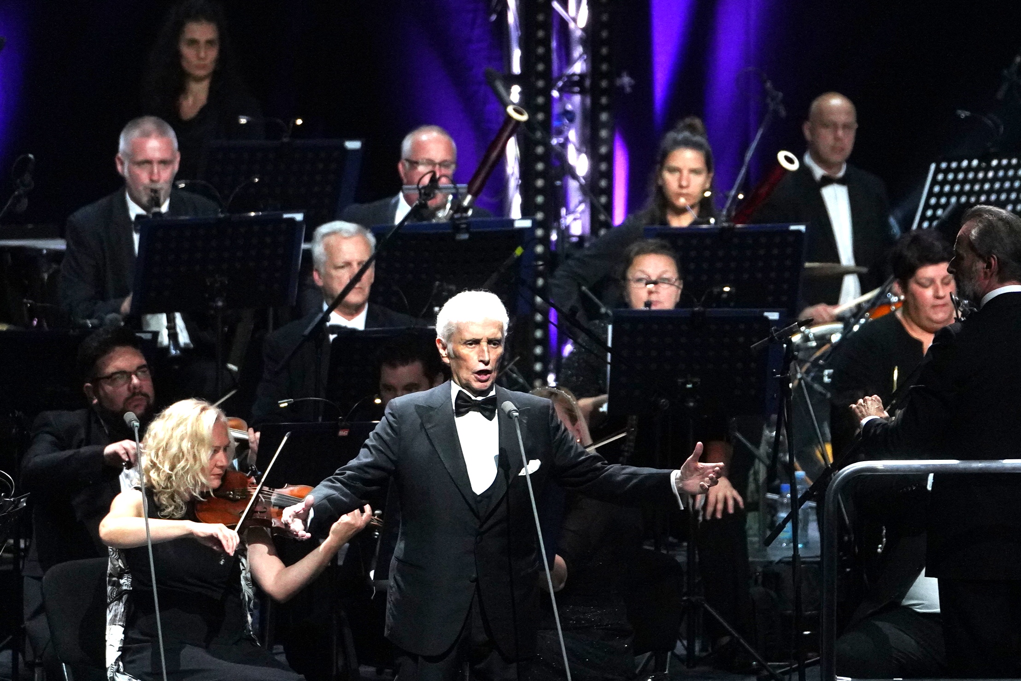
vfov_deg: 6.9
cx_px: 510
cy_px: 340
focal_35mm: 200
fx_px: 5673
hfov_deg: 10.3
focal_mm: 200
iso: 3200
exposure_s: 1/400
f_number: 2.8
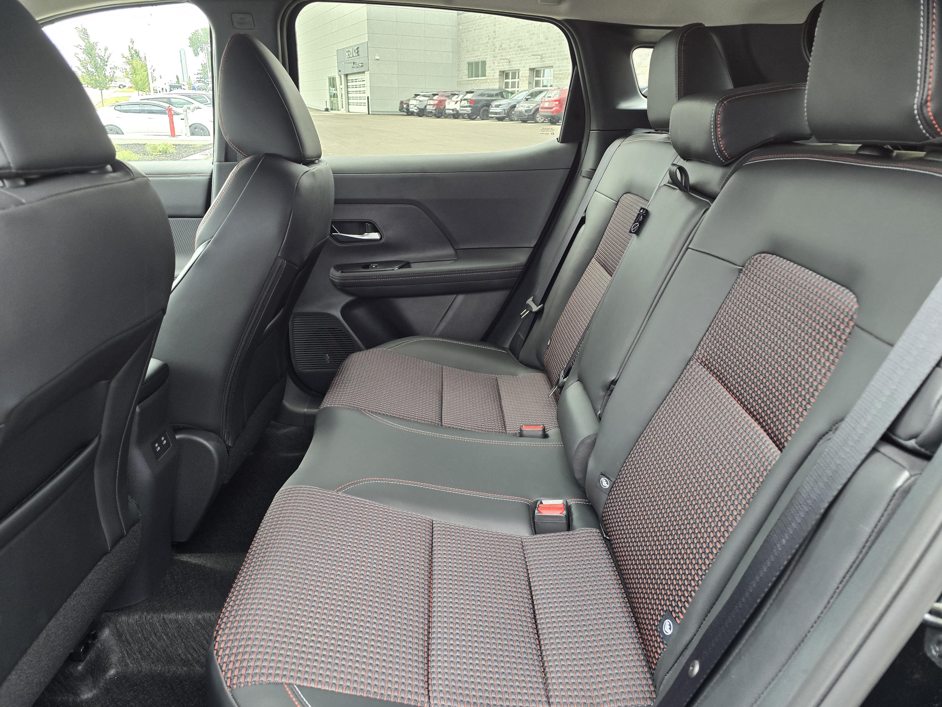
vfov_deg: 58.9
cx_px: 471
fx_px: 626
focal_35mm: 23
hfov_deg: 73.9
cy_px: 354
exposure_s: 1/180
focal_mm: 6.3
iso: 100
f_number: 1.7
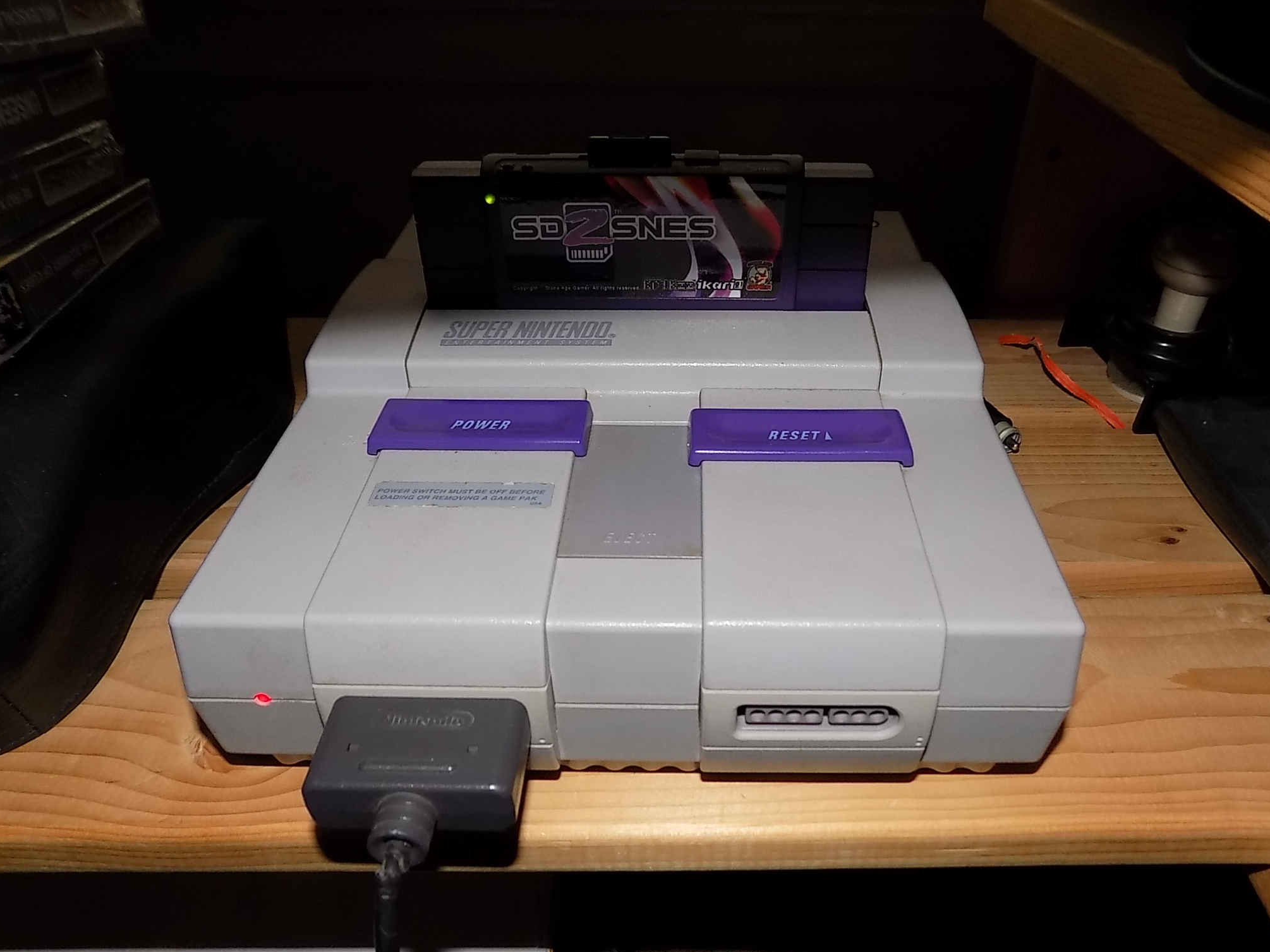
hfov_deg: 67.2
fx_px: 954
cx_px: 681
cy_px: 508
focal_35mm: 26
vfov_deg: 53.0
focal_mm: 4
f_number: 3.1
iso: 200
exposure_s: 1/30
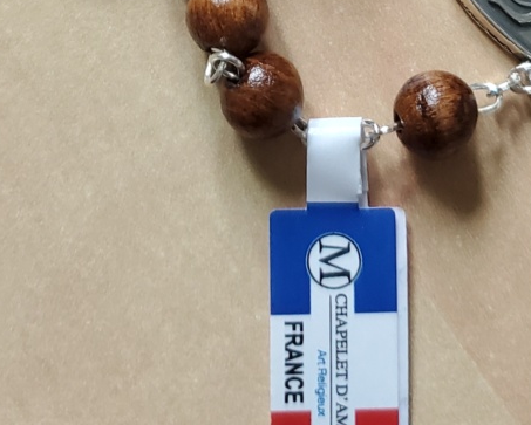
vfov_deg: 16.1
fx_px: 1352
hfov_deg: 22.2
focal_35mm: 86
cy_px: -249
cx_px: 285
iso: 250
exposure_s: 1/40
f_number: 1.5
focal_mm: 4.3
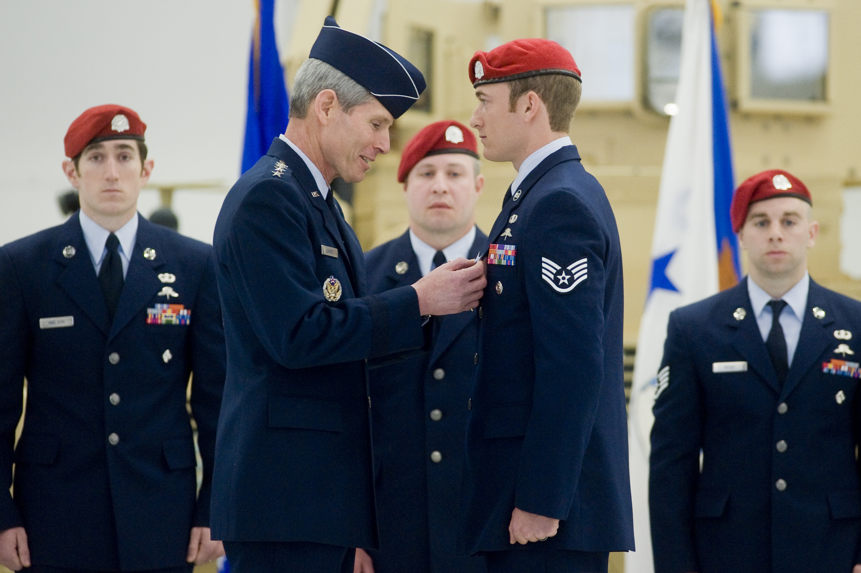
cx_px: 430
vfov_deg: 4.6
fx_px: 7170
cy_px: 286
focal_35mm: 300
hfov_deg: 6.9
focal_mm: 300
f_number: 4
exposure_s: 1/200
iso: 3200
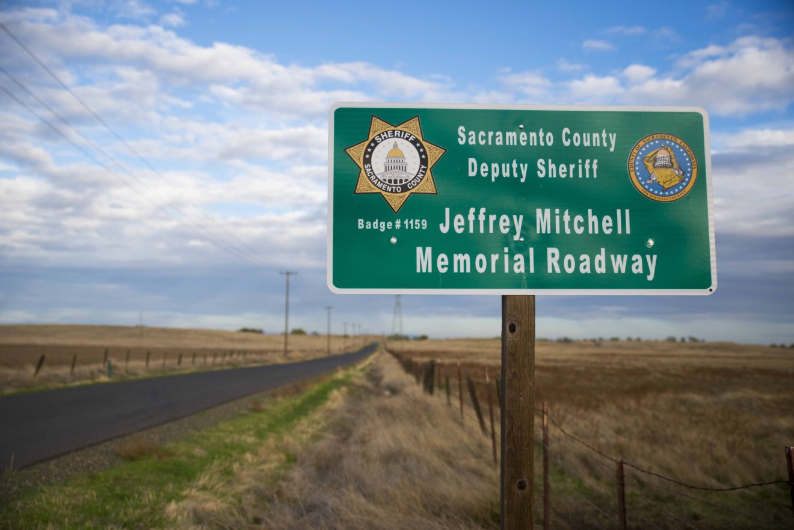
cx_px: 397
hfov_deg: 53.1
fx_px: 794
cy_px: 265
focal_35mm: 36
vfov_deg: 36.9
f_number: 2.8
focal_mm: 36
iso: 500
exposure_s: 1/4000
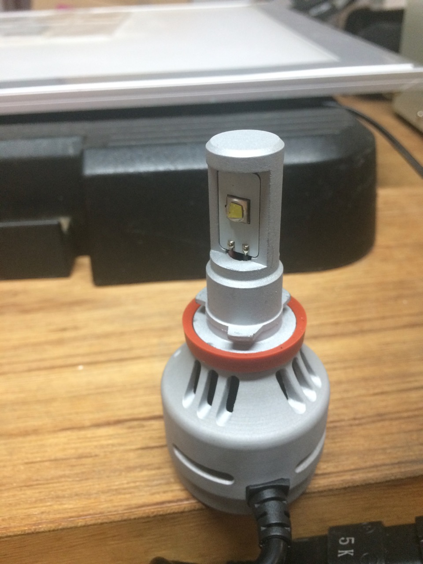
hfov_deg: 48.2
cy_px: 282
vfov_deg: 61.7
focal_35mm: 29
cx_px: 212
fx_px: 472
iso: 200
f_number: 2.2
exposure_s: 1/30
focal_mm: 4.15
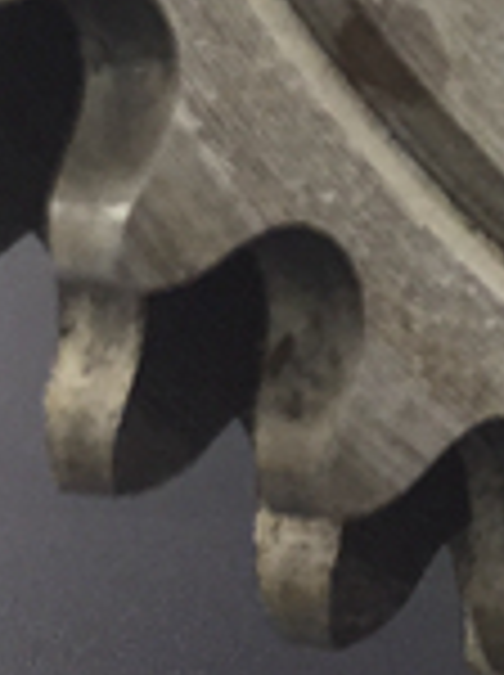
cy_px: -936
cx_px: 652
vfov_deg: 9.0
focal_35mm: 198
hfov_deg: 7.4
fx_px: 3855
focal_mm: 4.15
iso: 50
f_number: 2.2
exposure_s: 1/120
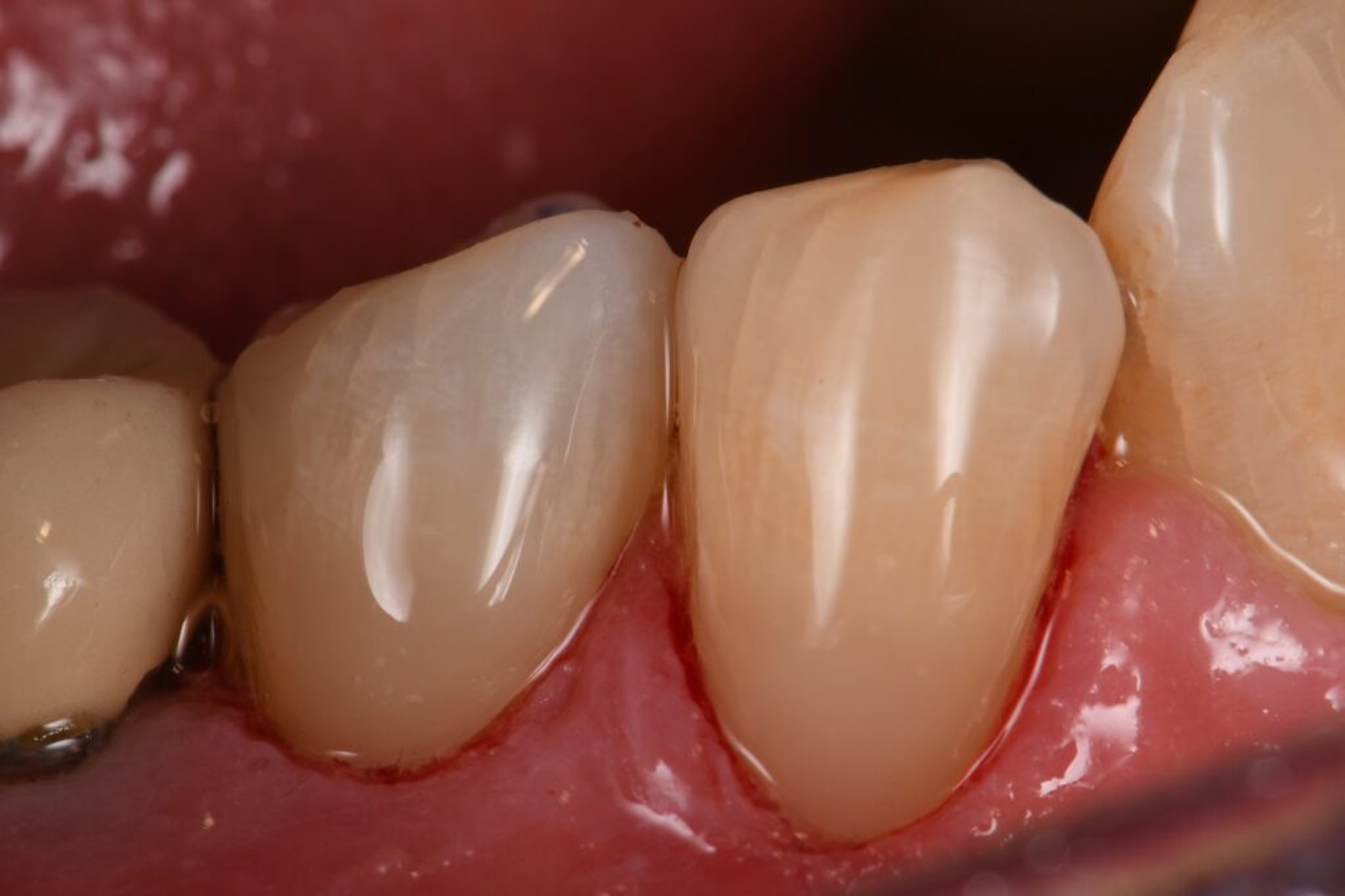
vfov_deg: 8.7
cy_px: 448
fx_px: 5863
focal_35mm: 157
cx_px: 672
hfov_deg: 13.1
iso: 200
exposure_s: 1/160
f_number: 32
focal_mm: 105
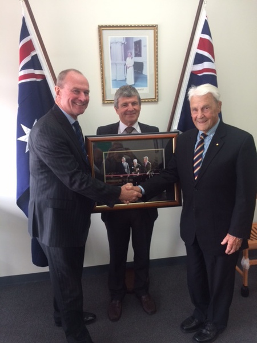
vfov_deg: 61.7
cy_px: 172
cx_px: 128
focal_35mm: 29
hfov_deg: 48.2
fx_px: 287
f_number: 2.2
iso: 40
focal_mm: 4.15
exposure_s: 1/33
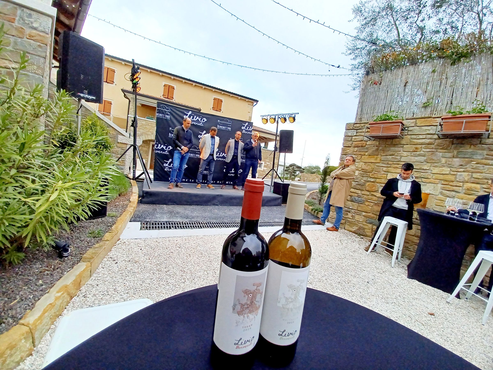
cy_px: 185
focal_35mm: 13
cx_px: 246
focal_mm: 1.42
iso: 40
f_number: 2.2
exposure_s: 1/278
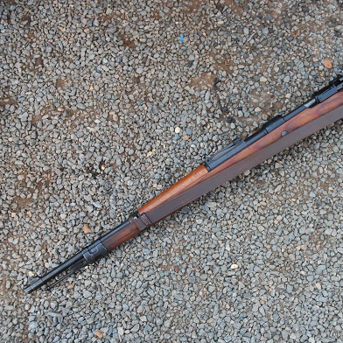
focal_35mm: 43
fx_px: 482
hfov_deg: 38.3
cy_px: 171
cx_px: 254
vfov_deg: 39.2
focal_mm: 22
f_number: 5
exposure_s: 1/100
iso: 200
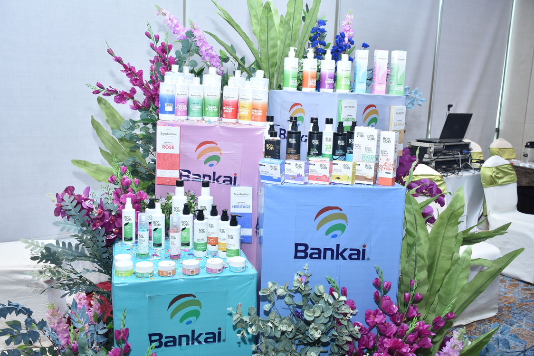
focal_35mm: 33
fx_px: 490
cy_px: 178
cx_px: 267
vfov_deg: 40.0
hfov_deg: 57.2
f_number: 4
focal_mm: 22
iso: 640
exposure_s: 1/125
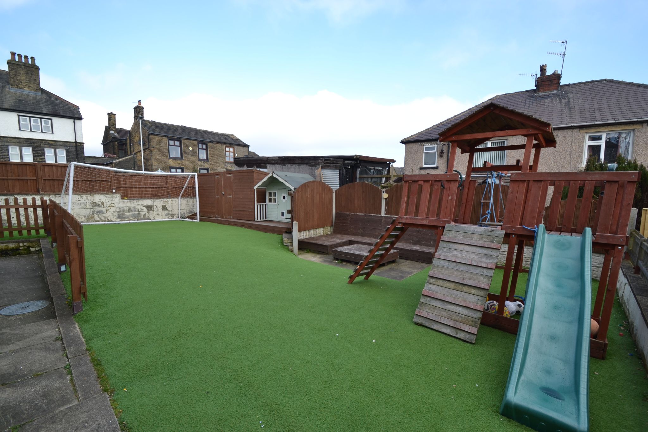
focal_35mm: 15
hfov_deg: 100.4
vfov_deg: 77.3
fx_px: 270
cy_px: 216
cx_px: 324
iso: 100
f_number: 5.6
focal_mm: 10
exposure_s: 1/125
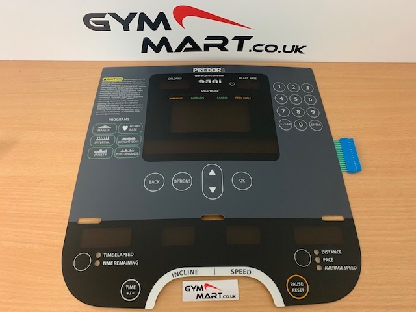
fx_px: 312
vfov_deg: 53.1
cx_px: 208
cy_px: 156
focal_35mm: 26
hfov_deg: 67.3
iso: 250
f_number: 1.8
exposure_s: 1/50
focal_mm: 4.25
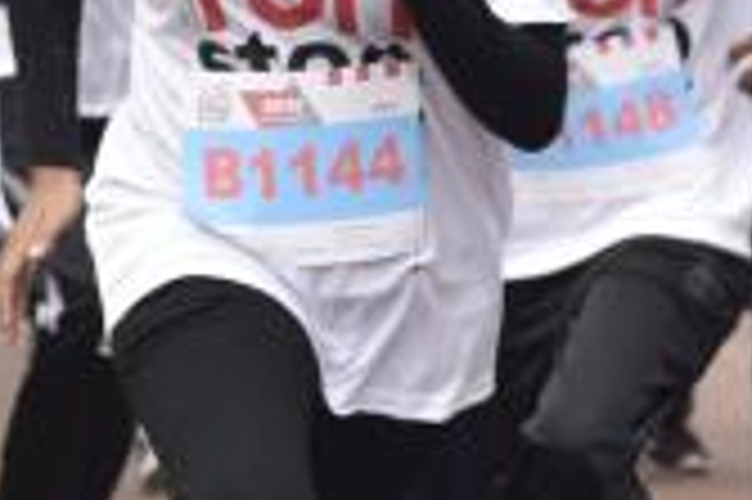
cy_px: -613
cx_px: 729
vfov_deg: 2.6
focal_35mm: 527
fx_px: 10997
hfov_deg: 3.9
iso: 250
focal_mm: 110
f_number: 8
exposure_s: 1/320
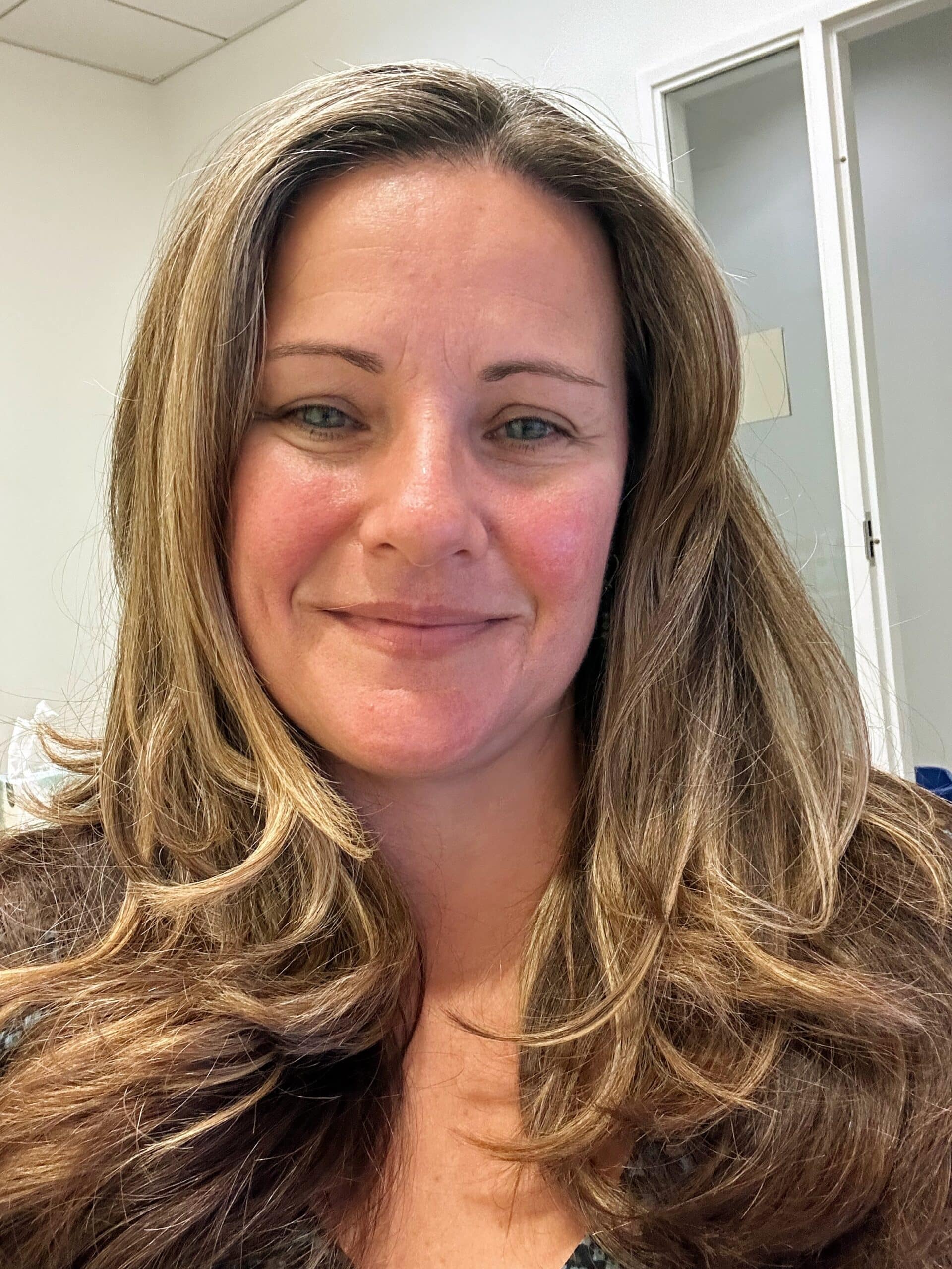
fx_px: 1100
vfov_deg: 60.0
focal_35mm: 30
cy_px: 634
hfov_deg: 46.8
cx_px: 476
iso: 250
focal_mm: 2.69
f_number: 1.9
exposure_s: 1/60
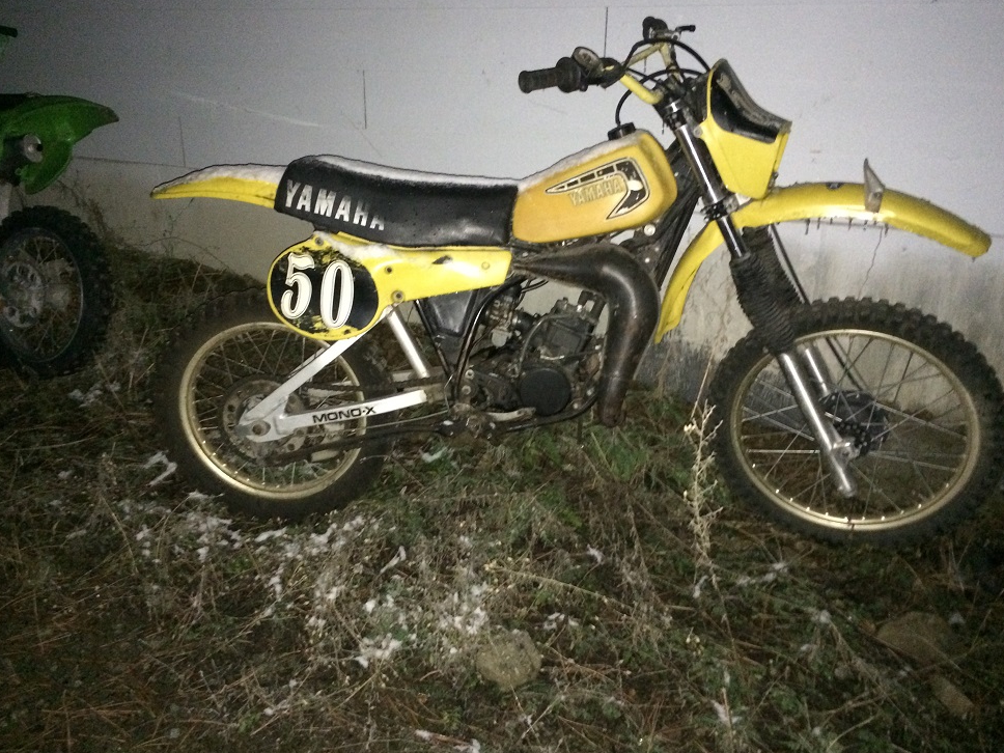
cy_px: 370
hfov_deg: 58.3
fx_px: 899
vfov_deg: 45.4
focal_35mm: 31
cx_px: 508
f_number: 2.2
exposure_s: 1/16
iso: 800
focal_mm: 4.12
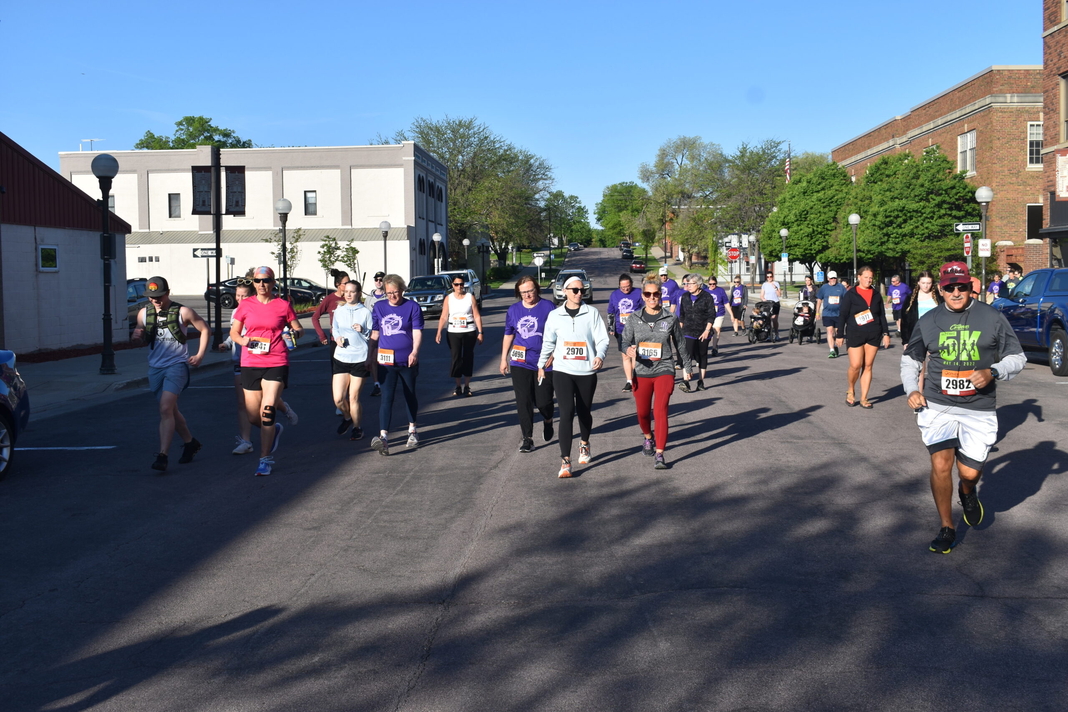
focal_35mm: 39
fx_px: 1157
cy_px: 356
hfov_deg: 49.6
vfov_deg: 34.2
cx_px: 534
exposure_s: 1/250
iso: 100
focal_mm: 26
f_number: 8
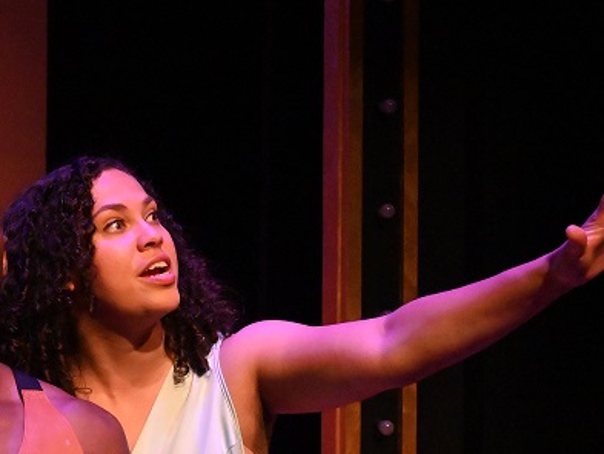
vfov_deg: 15.1
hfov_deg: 19.9
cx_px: 144
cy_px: 265
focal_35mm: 98
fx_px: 1710
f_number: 11
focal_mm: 53
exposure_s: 1/500
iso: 25600
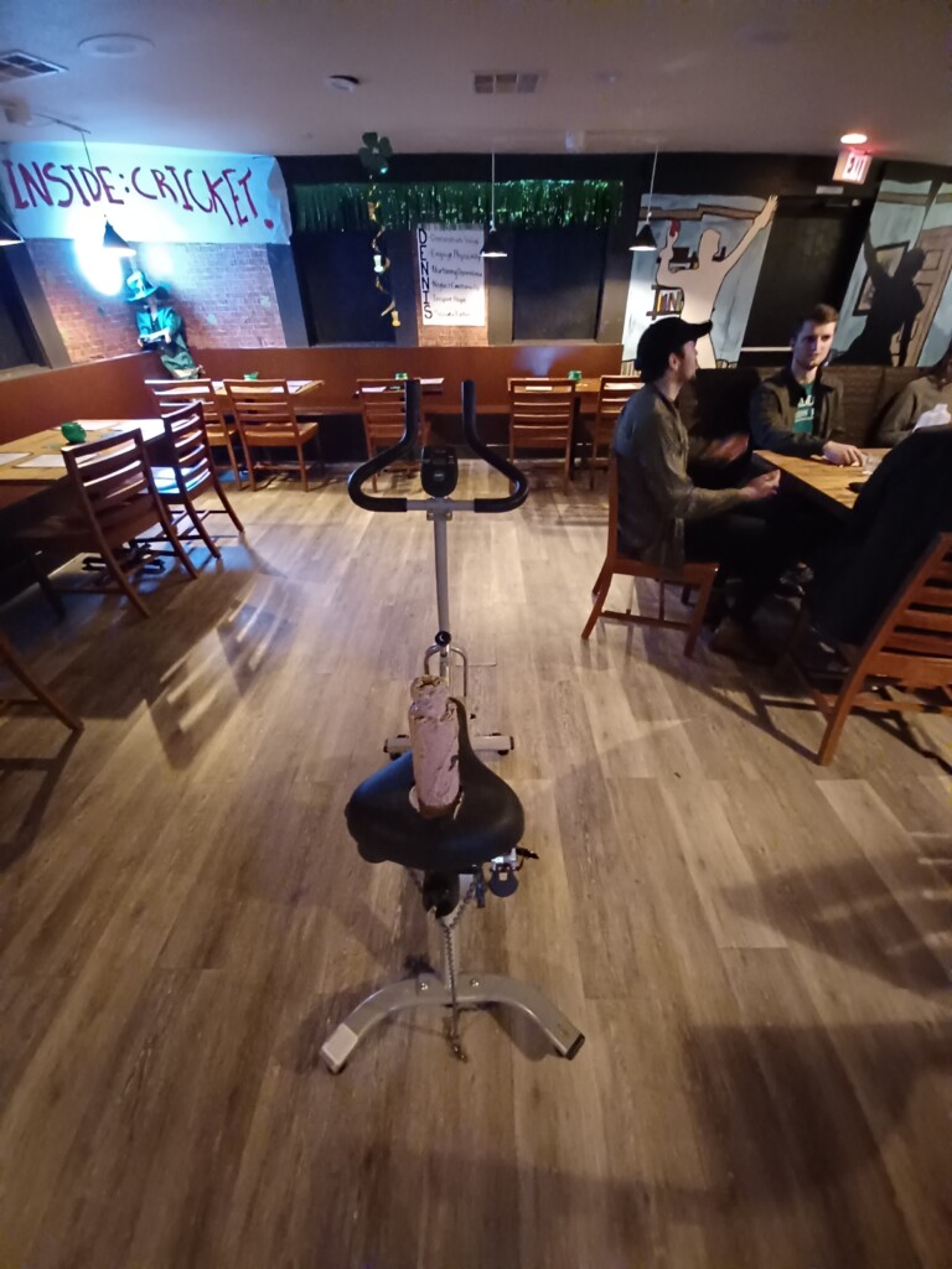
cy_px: 634
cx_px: 476
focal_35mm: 13
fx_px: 477
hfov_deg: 89.9
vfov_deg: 106.2
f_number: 2.2
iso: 1000
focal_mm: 1.42
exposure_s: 1/7.06
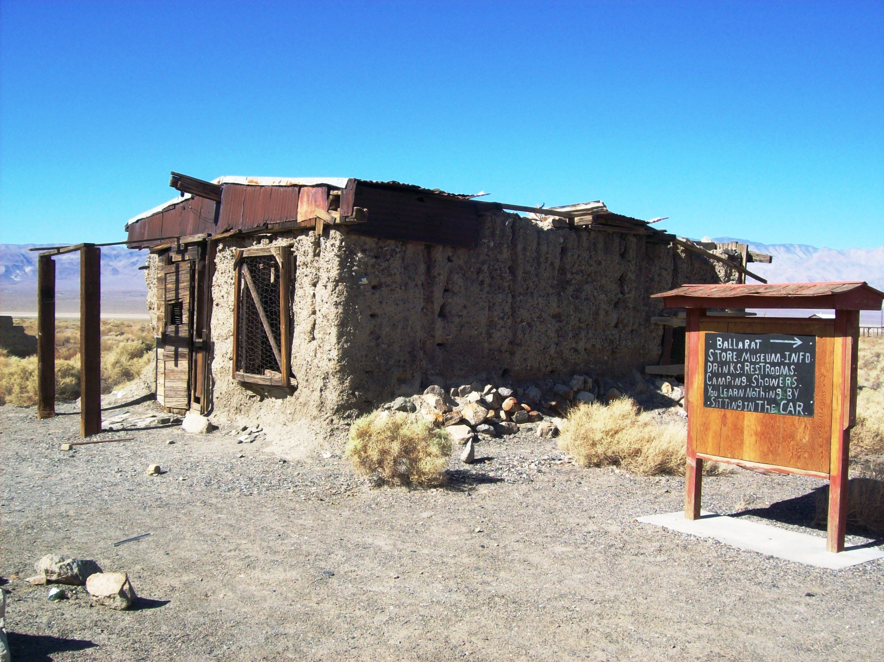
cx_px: 442
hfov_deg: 51.4
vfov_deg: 39.6
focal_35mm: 36
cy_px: 331
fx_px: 919
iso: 80
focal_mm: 6
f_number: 4.8
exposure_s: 1/395
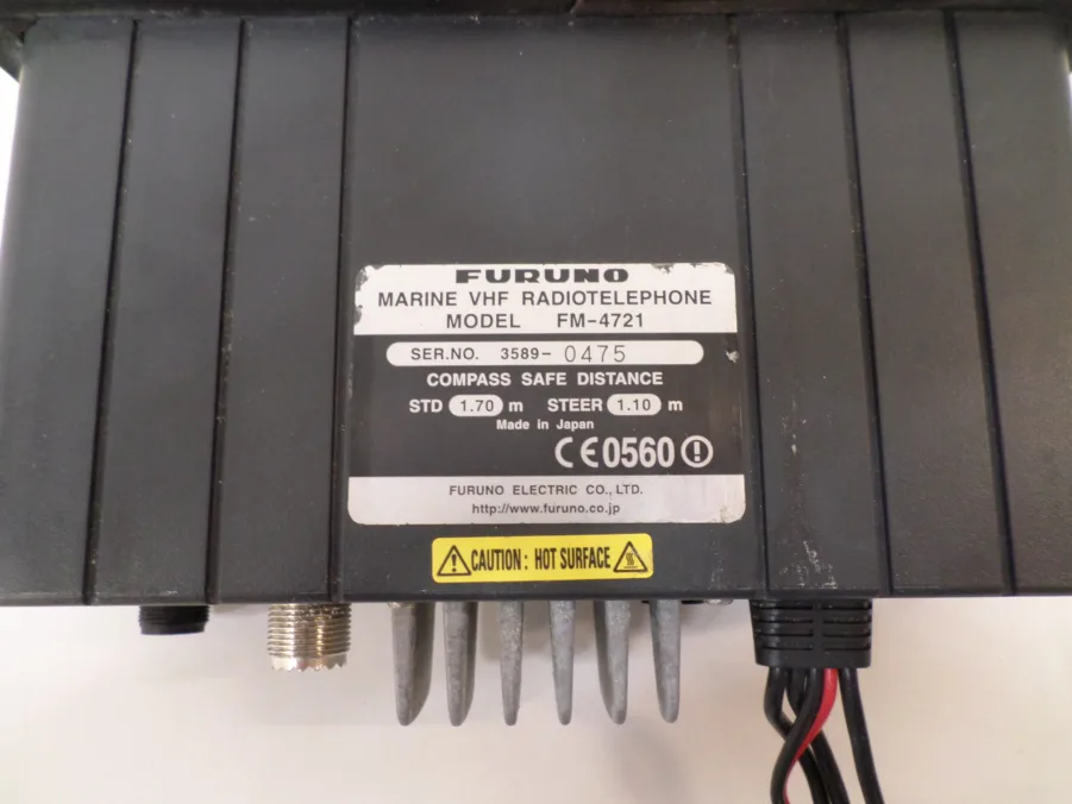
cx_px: 536
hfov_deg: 69.4
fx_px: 774
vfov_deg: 54.9
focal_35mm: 25
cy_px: 402
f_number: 2.5
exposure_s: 1/30
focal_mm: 4.5
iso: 240
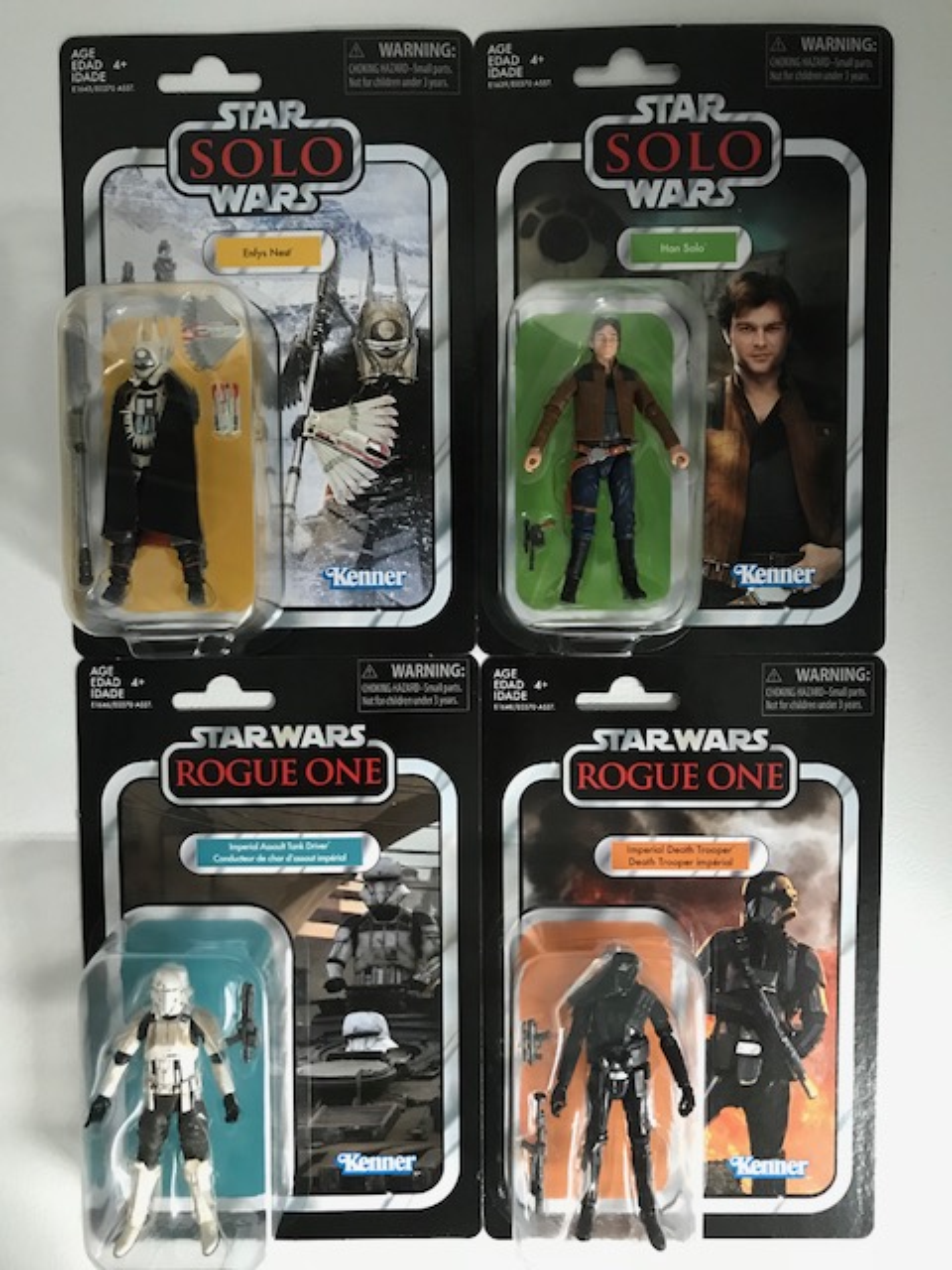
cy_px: 635
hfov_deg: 49.7
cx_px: 476
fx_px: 1027
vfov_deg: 63.4
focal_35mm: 28
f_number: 1.8
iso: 100
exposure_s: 1/9
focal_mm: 3.99
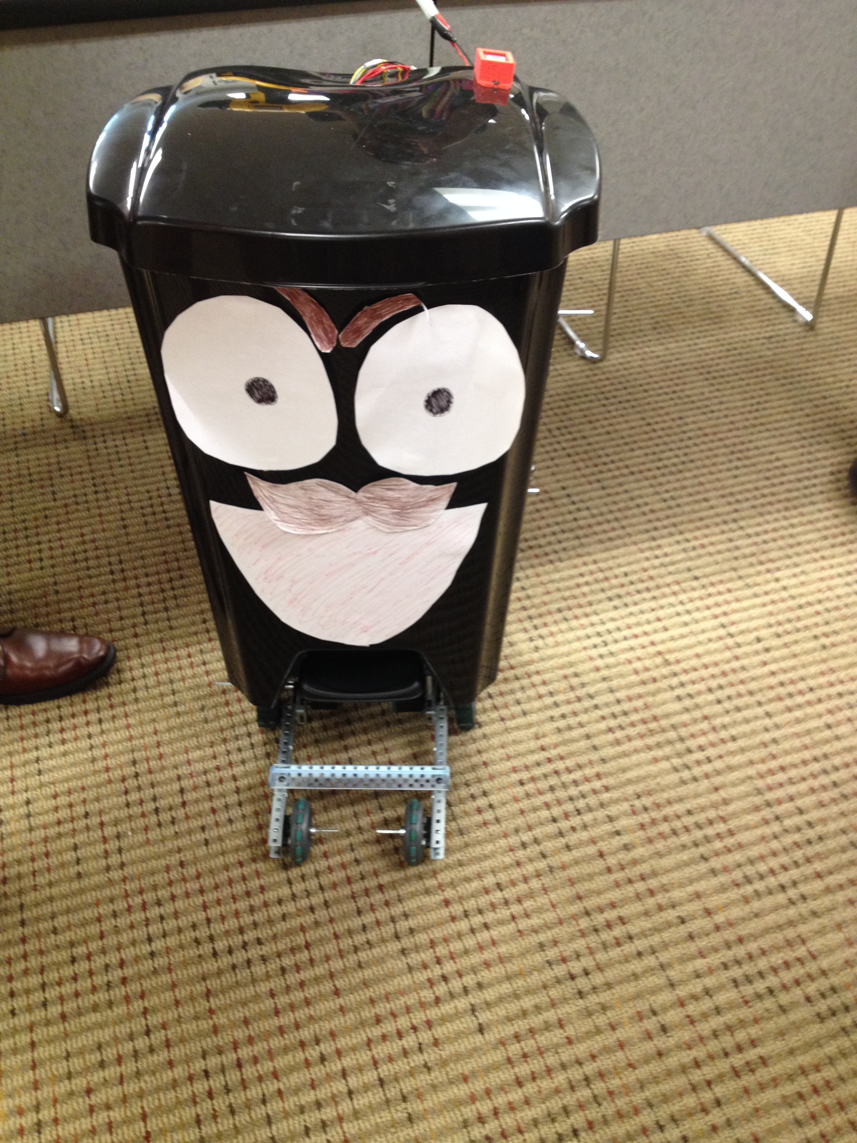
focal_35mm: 35
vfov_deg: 52.6
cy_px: 572
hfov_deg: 40.7
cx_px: 428
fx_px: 1155
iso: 160
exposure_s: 1/20
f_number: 2.4
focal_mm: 4.28
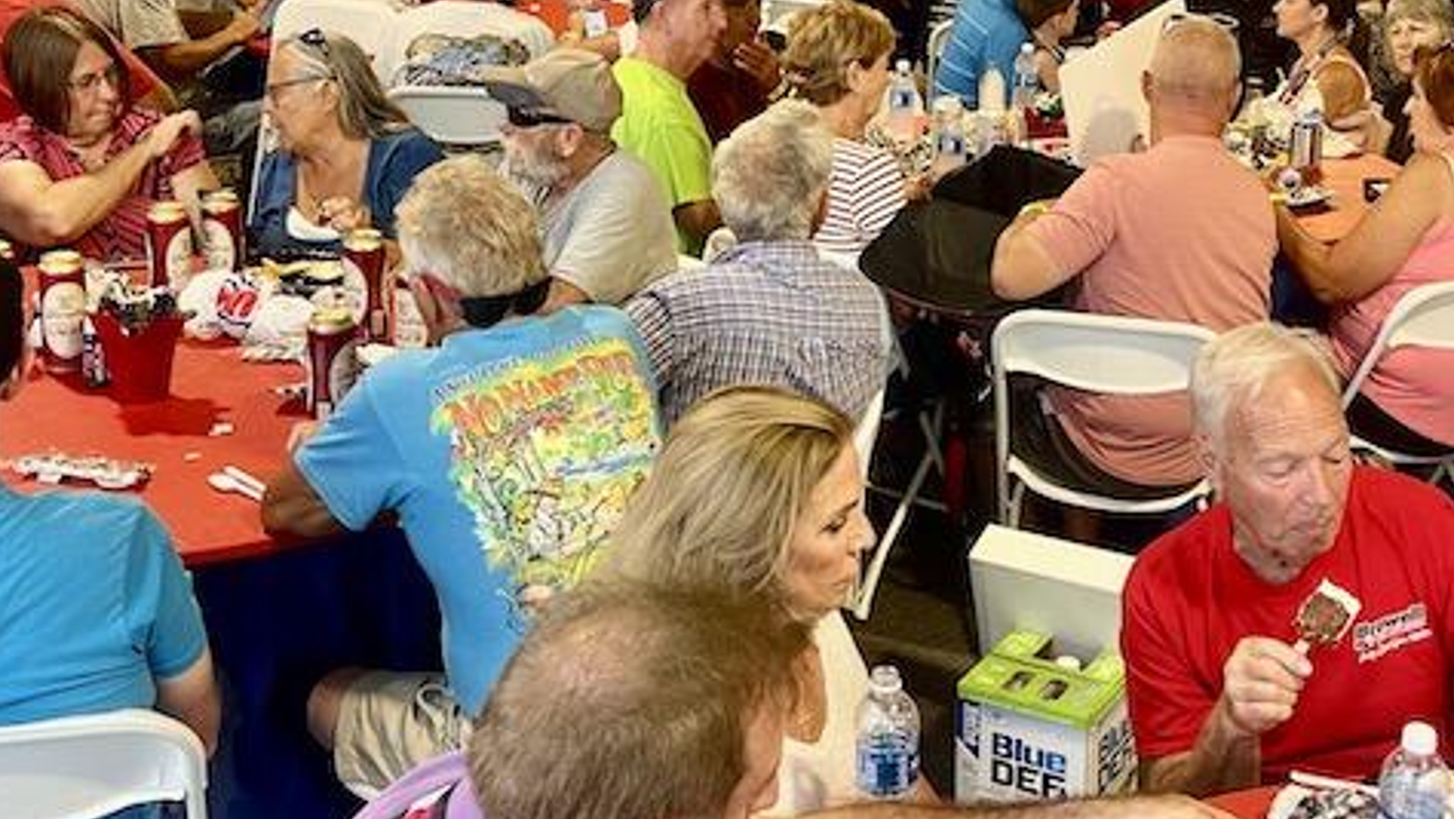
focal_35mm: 55
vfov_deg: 21.7
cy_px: 218
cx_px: 856
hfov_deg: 37.7
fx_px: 2121
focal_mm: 5.7
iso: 100
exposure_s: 1/121
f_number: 1.5
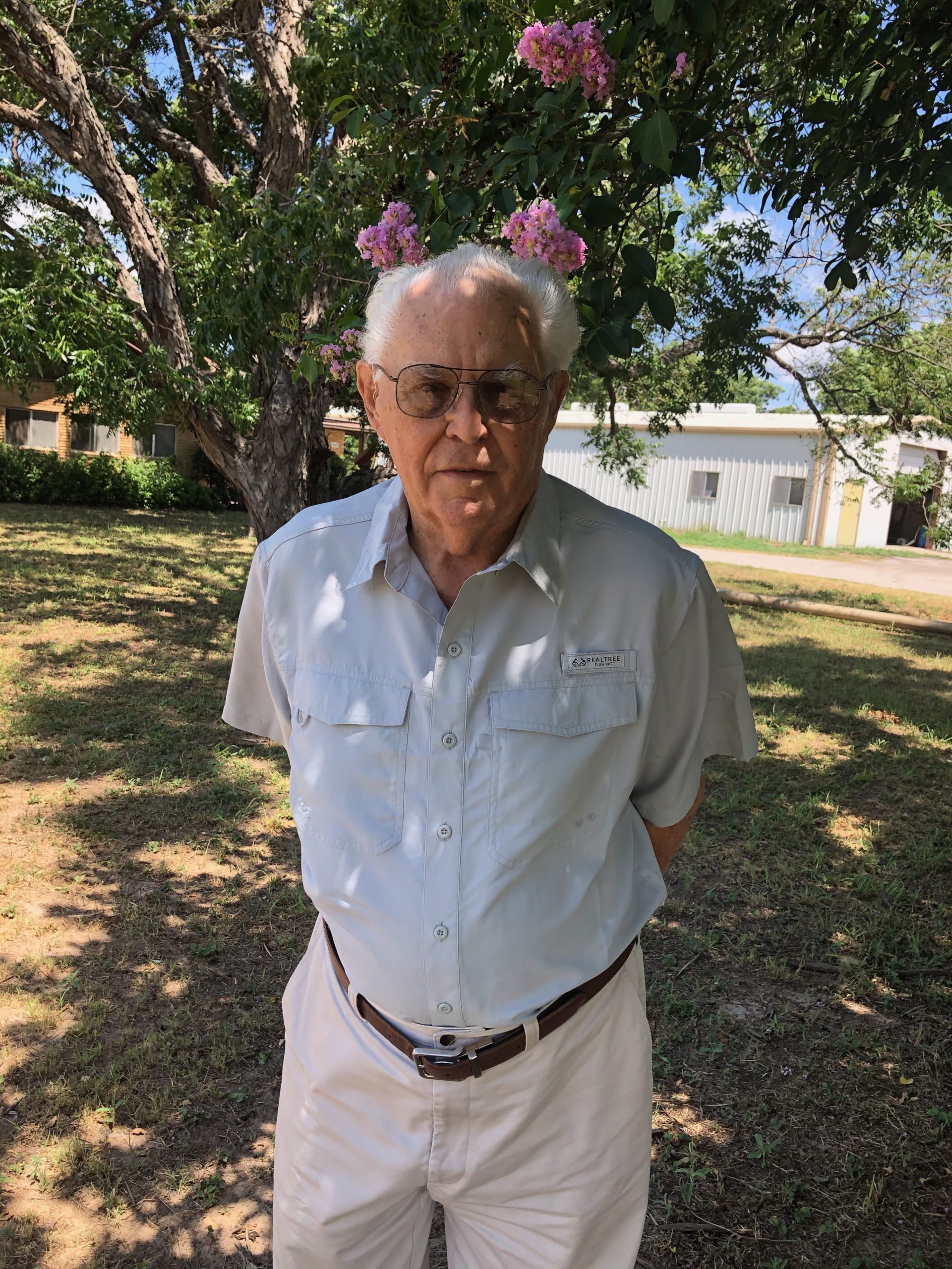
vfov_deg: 63.4
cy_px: 634
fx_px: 1027
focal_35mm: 28
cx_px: 476
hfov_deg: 49.7
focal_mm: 3.99
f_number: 1.8
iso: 20
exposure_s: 1/410
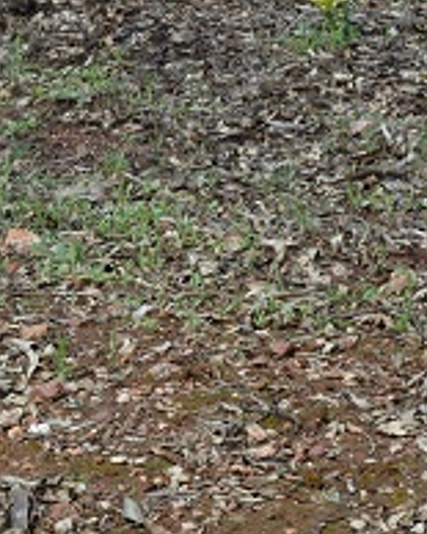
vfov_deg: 10.7
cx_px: -23
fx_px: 2846
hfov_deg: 8.5
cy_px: 264
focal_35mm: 180
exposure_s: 1/320
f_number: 9
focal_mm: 44
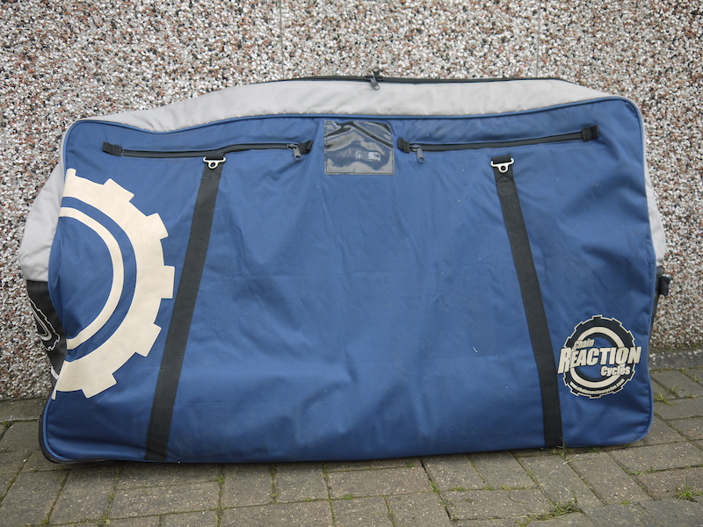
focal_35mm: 36
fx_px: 731
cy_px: 264
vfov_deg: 39.7
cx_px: 352
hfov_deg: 51.4
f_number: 4
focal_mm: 18
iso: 100
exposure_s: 1/100
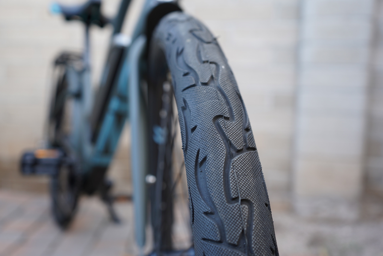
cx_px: 192
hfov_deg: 60.3
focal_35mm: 31
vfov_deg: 42.3
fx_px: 330
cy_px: 128
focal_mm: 31
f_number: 4
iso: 160
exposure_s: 1/60
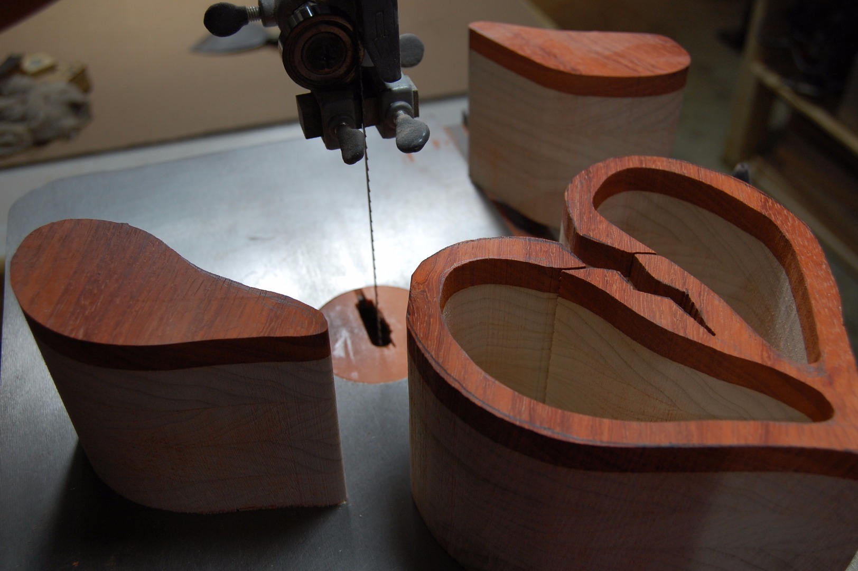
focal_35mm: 39
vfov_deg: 34.2
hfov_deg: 49.6
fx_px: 929
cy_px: 286
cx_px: 429
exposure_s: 1/100
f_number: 5
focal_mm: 26
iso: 400
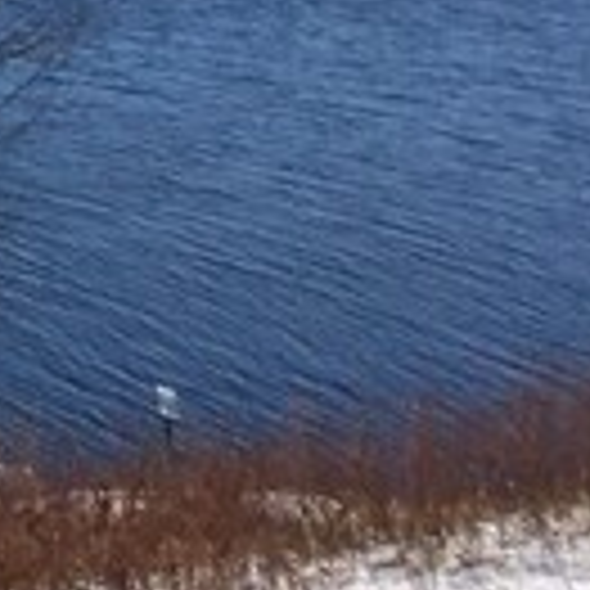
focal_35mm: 200
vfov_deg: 8.5
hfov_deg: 7.4
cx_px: -1369
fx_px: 3857
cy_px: -383
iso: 25
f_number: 2.2
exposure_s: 1/2024
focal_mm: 4.15
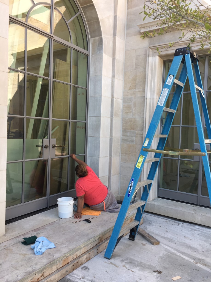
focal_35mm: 29
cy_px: 141
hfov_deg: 48.2
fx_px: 236
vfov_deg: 61.7
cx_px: 106
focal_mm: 4.15
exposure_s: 1/125
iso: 25
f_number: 2.2
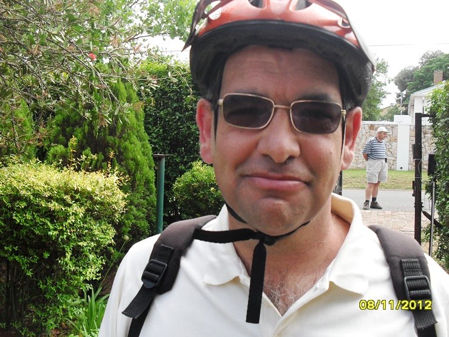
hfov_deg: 49.0
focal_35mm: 38
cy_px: 168
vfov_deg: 37.7
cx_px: 224
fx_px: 493
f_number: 2.8
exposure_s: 1/350
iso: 80
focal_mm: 6.3
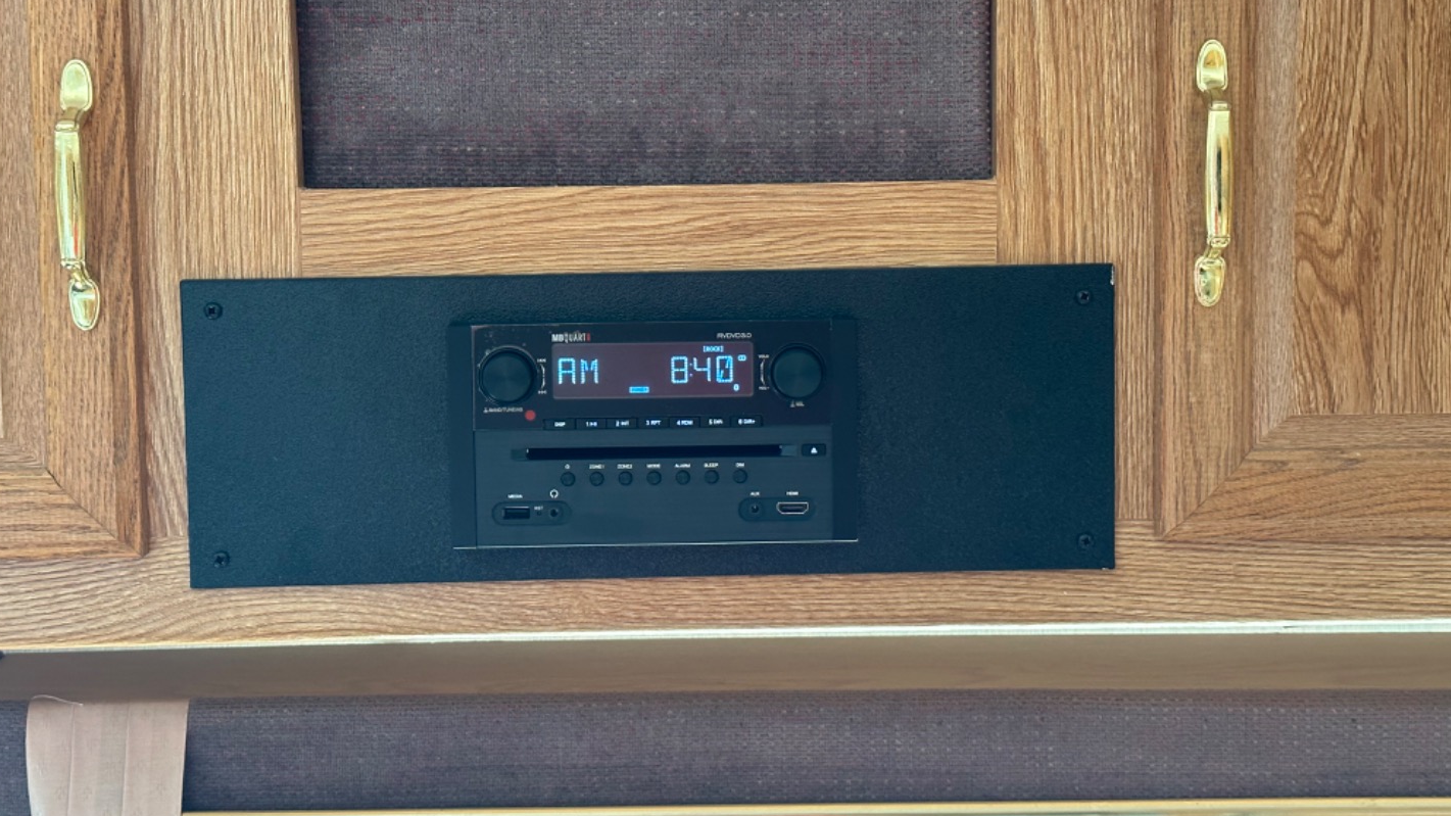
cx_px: 721
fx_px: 2039
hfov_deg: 39.2
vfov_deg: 22.6
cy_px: 333
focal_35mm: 53
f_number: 1.78
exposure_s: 1/47
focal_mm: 6.86
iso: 250
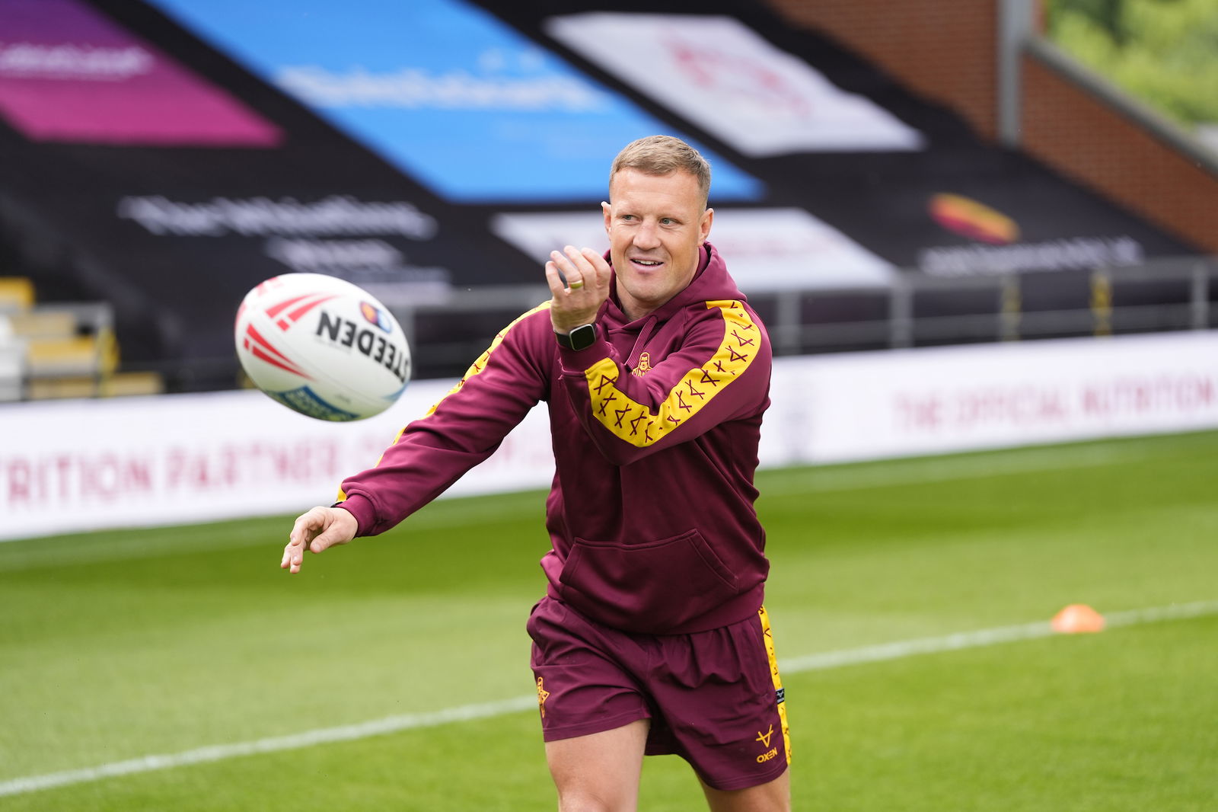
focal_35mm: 141
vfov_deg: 9.7
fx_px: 4769
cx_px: 609
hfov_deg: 14.6
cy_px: 406
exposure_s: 1/1600
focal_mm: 141
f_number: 2.8
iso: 640
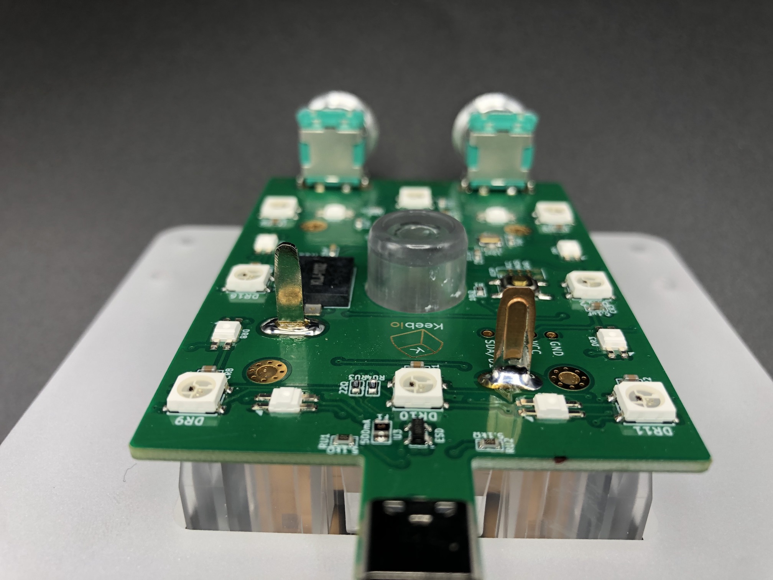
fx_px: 625
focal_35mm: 28
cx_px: 386
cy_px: 290
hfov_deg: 63.4
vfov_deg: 49.7
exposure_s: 1/120
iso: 32
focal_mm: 4
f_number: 1.8
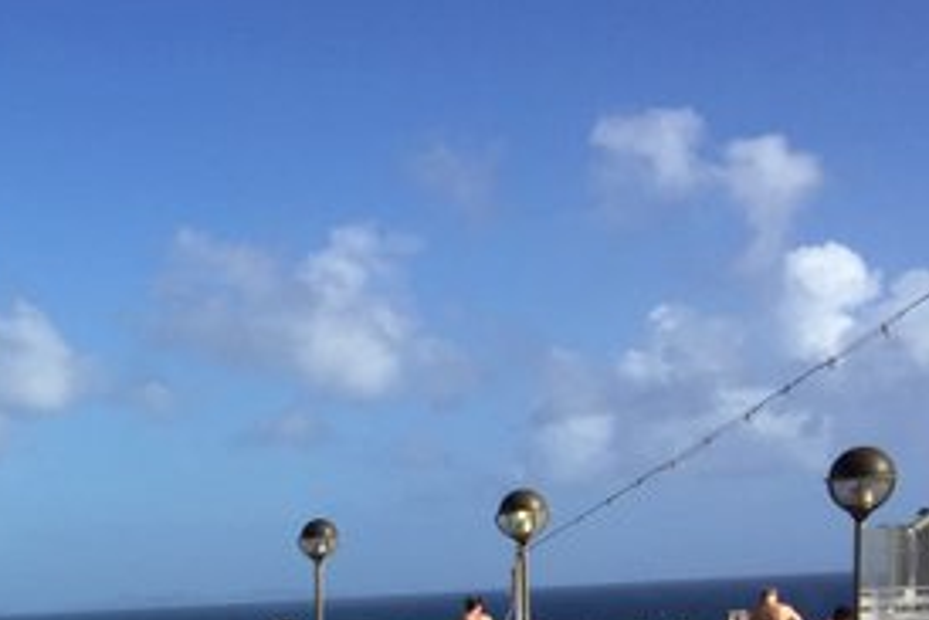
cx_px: -159
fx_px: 1988
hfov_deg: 24.1
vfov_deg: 16.7
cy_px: 822
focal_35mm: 77
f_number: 2.2
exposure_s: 1/2326
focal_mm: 4.15
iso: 32
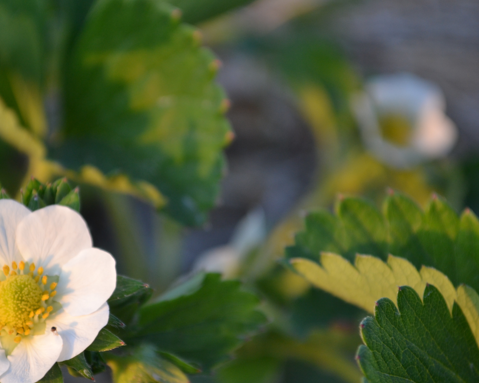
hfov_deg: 16.5
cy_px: 219
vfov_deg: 13.2
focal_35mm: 117
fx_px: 1655
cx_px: 179
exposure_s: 1/125
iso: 320
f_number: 5.6
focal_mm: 55
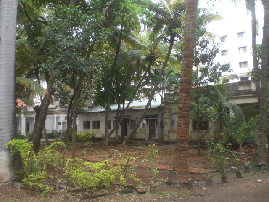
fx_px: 295
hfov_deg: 49.0
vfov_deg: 37.7
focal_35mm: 38
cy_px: 101
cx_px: 134
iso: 50
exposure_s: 1/80
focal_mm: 6.3
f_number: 3.1
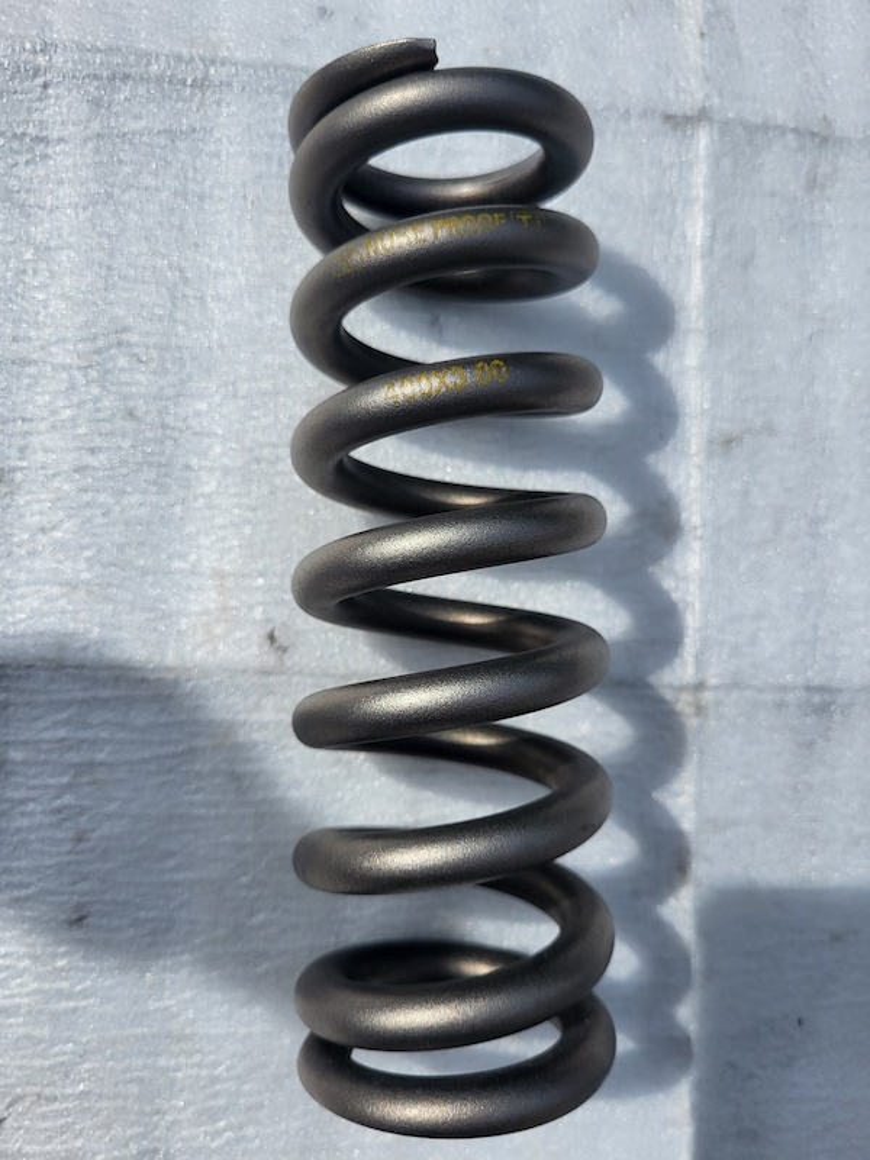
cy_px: 580
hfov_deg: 53.1
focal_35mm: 26
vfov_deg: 67.3
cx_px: 435
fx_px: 871
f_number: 1.8
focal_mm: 5.4
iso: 40
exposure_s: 1/3840
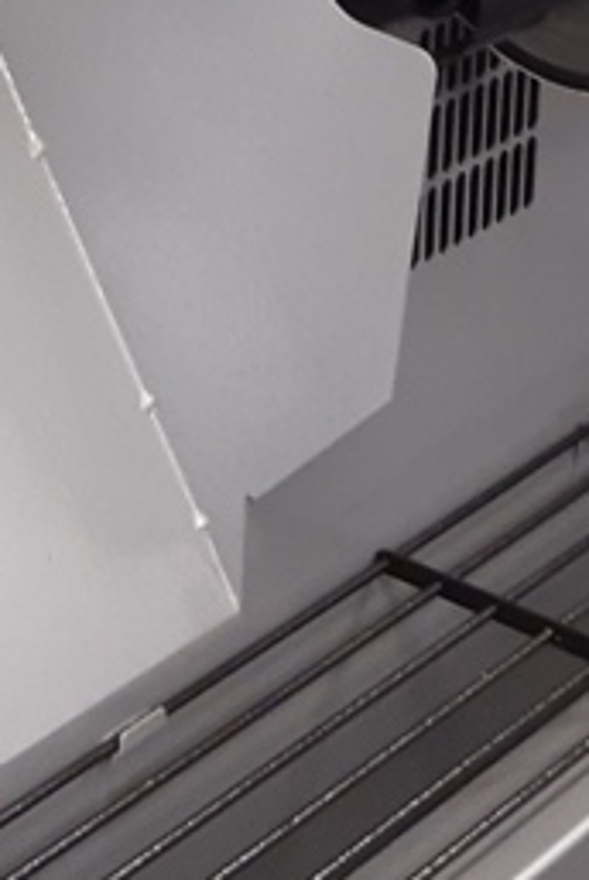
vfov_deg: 15.7
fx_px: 2961
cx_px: -322
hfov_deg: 10.9
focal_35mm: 121
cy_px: -387
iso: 125
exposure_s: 1/50
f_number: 1.7
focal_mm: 3.92
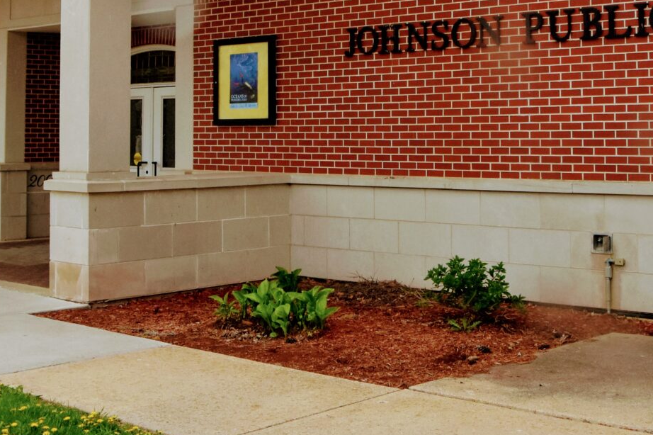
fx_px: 1088
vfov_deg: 21.6
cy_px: -29
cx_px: 341
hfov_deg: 33.4
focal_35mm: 60
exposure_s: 1/500
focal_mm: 18
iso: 800
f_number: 11
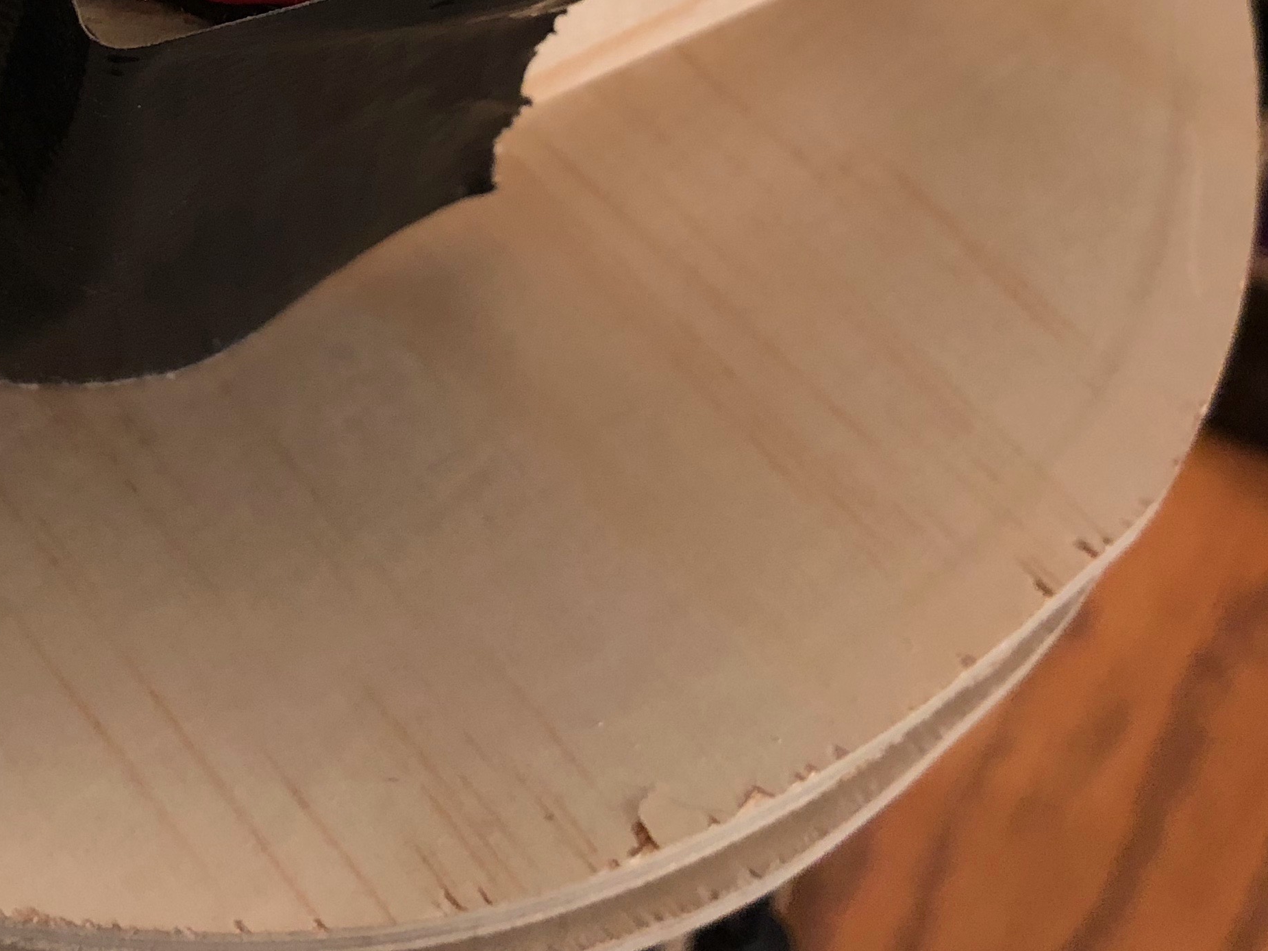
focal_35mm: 61
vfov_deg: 23.0
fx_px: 2234
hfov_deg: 31.0
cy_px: -17
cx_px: 275
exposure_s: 1/15
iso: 80
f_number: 1.8
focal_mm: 4
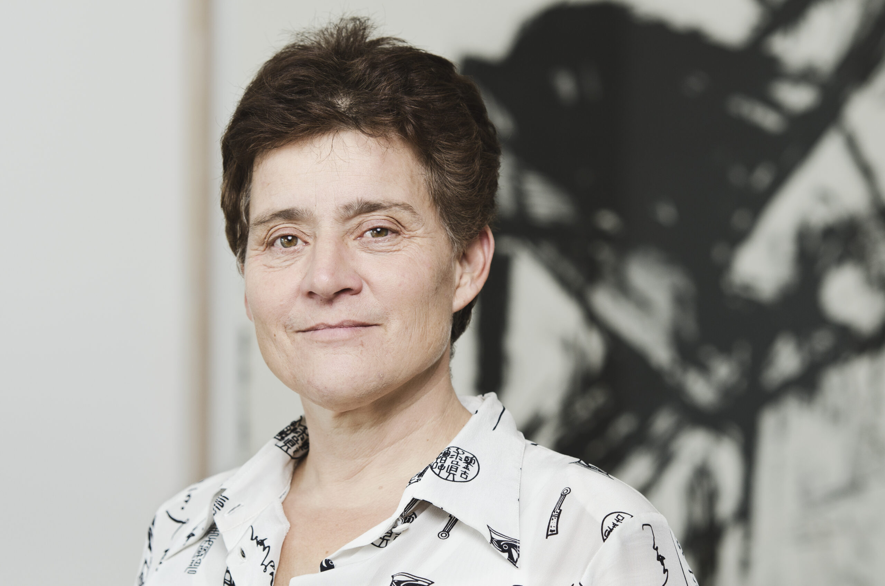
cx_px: 442
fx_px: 4489
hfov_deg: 11.3
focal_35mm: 183
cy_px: 293
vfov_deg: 7.5
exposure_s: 1/100
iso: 160
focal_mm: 122
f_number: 4
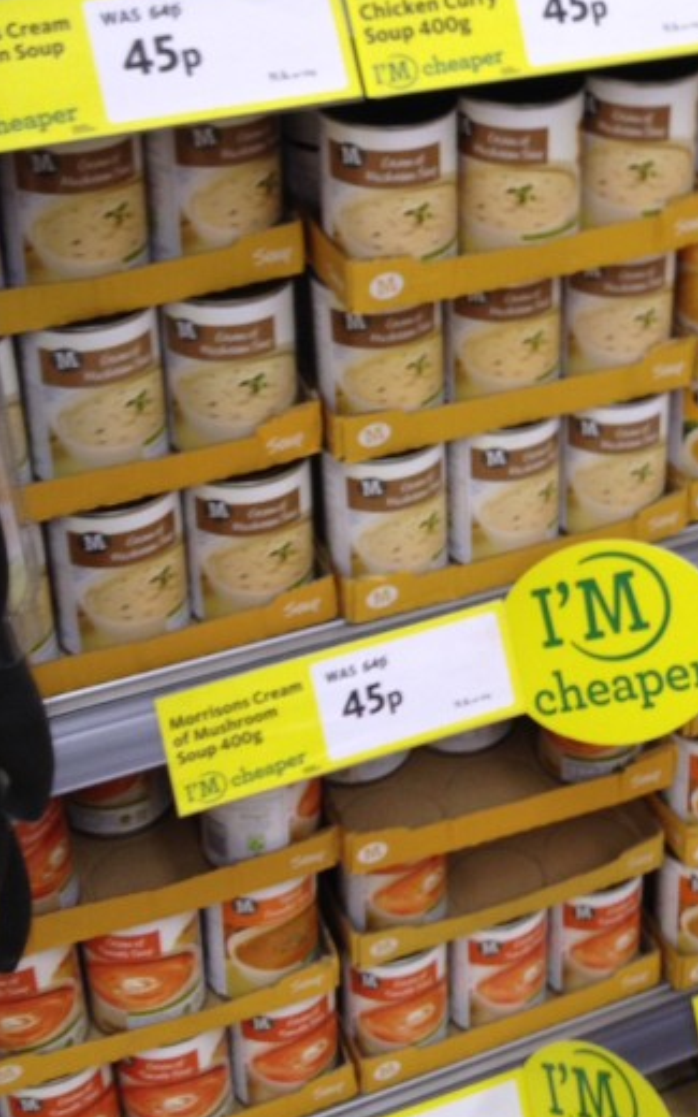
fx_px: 2222
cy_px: 324
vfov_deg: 27.9
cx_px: 816
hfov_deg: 17.1
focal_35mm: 73
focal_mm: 4.28
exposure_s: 1/20
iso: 50
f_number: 2.4
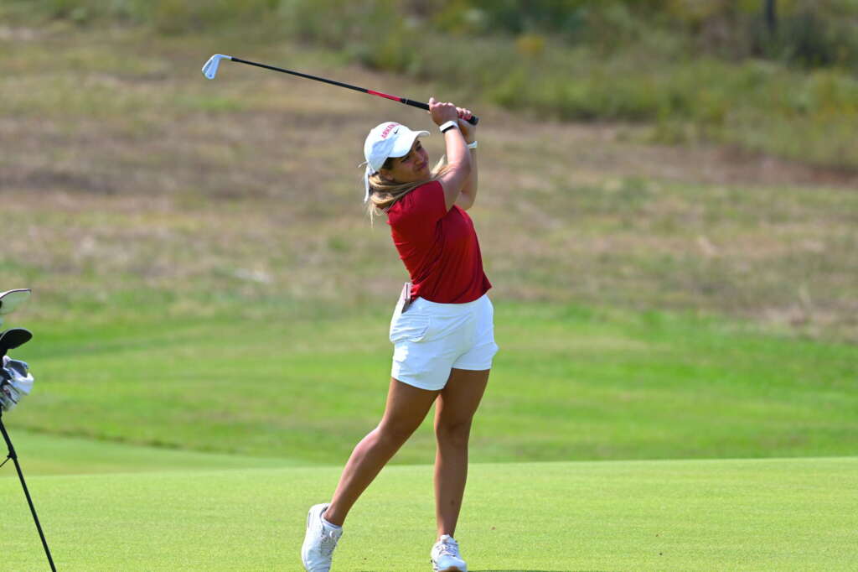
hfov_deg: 6.6
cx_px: 429
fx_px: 7386
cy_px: 286
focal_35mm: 310
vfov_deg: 4.4
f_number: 5.6
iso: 360
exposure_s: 1/1250
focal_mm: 310
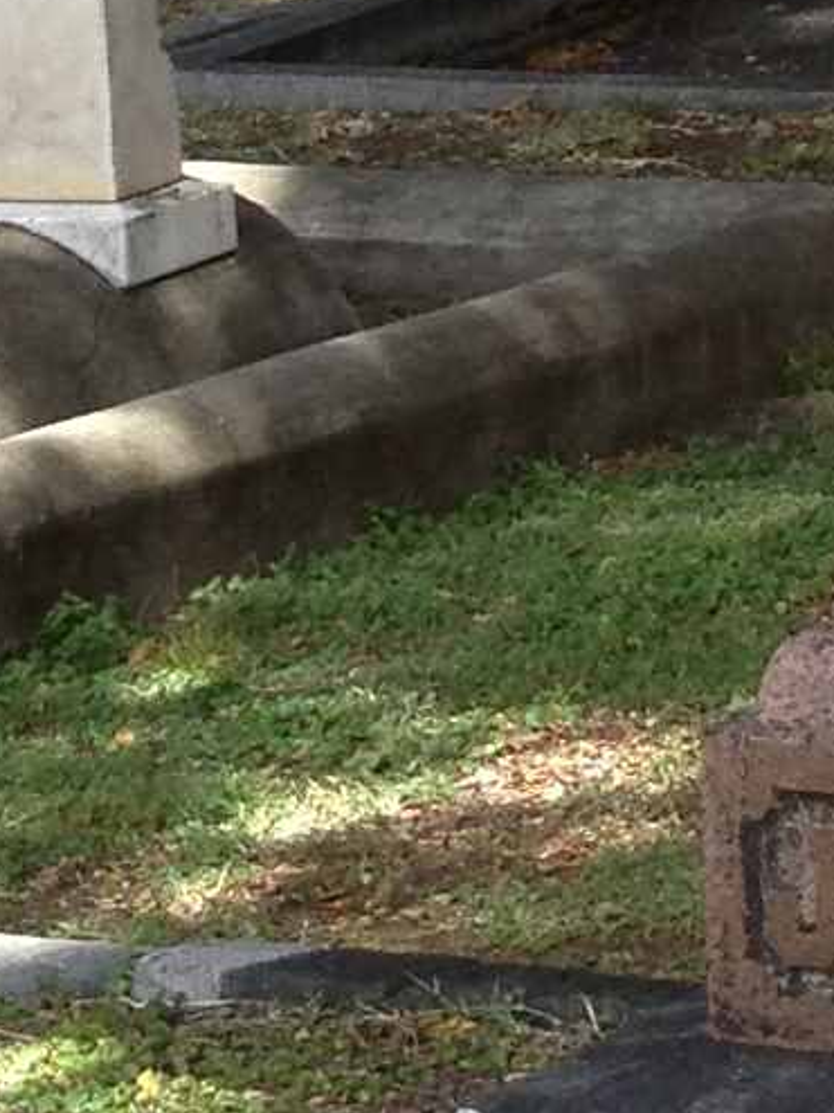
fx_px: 7424
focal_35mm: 231
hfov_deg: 6.3
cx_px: 1299
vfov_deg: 8.0
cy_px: -1365
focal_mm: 4.28
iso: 50
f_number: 2.4
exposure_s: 1/317
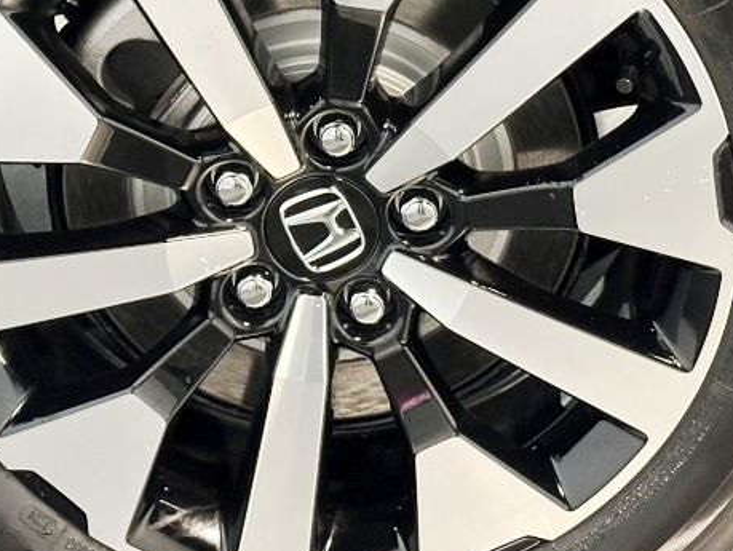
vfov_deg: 13.8
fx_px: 2268
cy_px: 192
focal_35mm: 107
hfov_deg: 18.4
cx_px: 323
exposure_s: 1/30
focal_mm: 6.86
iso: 640
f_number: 1.78
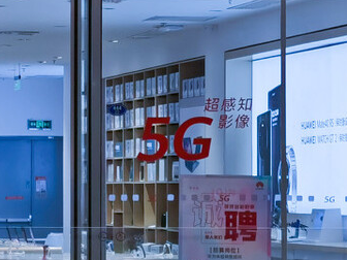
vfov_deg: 6.9
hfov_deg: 9.1
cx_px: -69
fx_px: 2145
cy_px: 88
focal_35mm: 214
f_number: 1.6
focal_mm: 5.56
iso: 50
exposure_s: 1/428
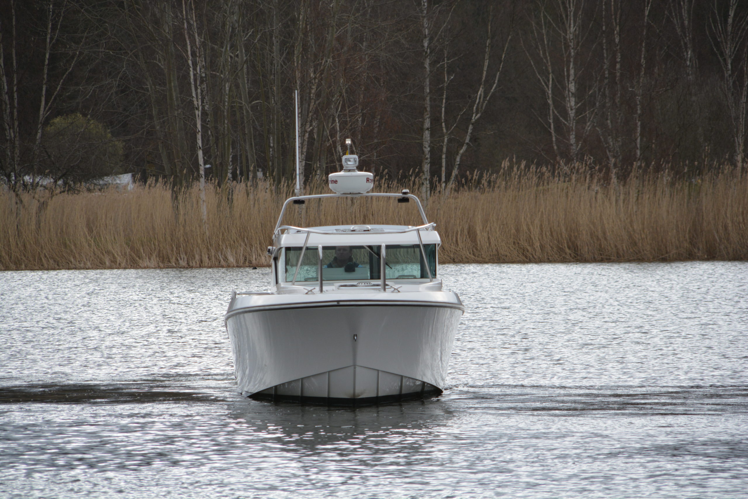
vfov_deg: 5.0
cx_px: 374
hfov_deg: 7.4
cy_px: 250
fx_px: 5766
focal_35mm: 278
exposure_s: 1/1000
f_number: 6
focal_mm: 185
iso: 450
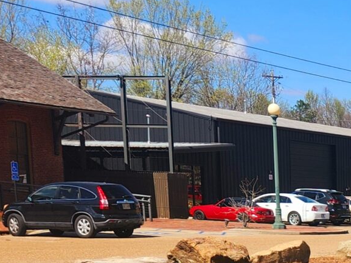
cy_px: 438
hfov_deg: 16.9
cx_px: 571
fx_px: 1034
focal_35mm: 102
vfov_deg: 13.4
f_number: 1.8
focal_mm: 5.4
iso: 20
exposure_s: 1/1667
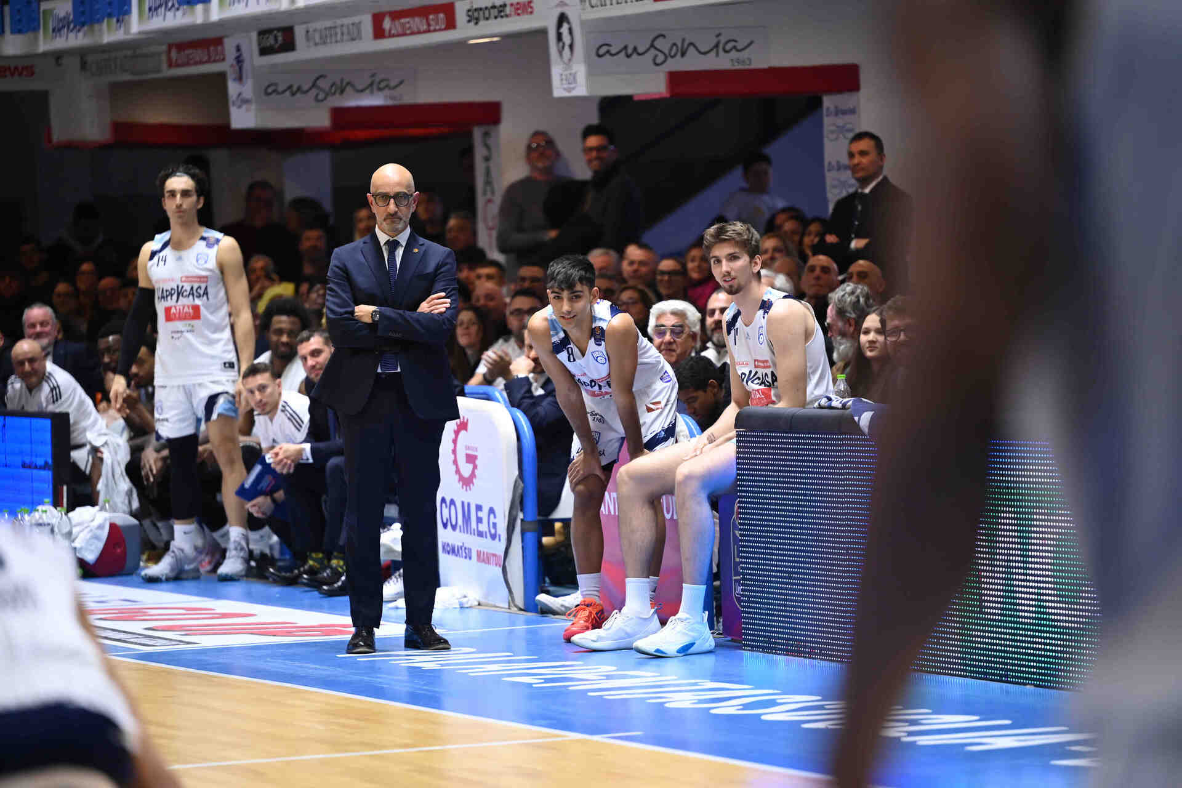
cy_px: 394
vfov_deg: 8.3
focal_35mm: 165
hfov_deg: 12.5
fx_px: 5417
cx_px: 591
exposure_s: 1/1000
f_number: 2.8
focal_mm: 165
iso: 2000
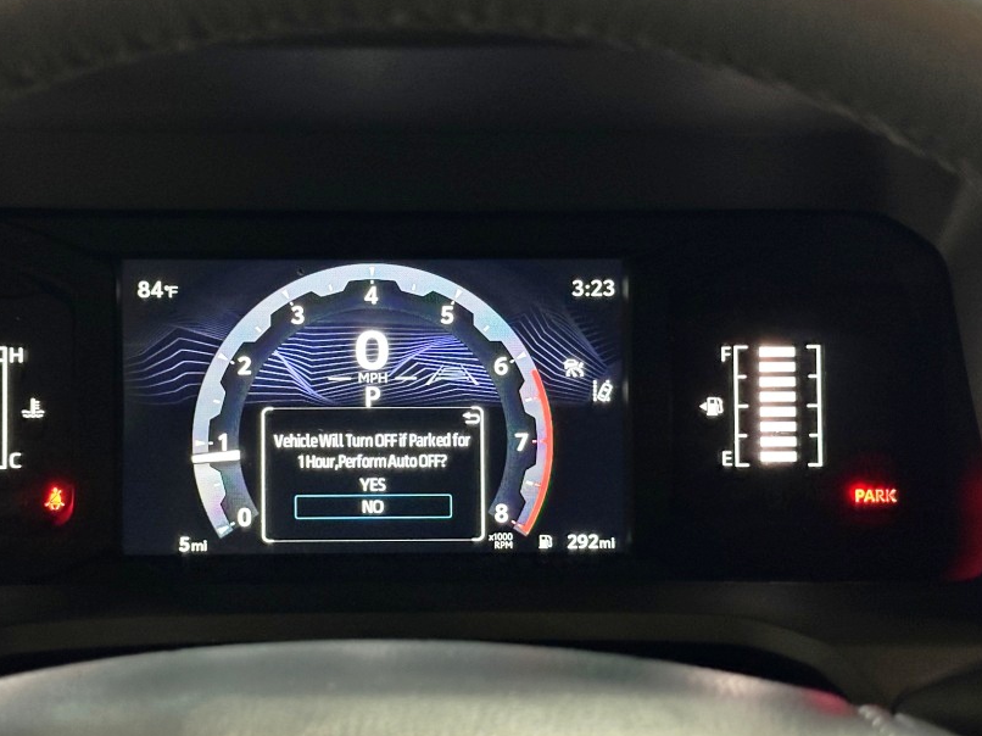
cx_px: 383
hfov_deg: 31.6
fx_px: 1730
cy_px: 430
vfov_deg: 24.0
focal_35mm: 61
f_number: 1.78
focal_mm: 6.86
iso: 640
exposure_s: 1/30
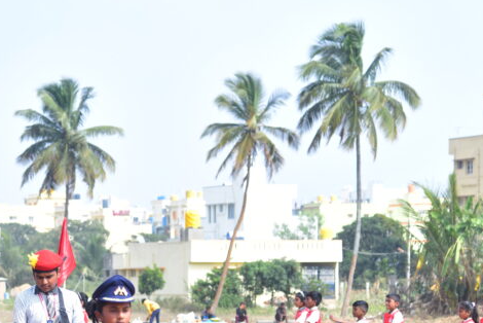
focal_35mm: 135
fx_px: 1812
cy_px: 280
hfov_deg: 15.0
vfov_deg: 10.1
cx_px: 70
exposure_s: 1/2500
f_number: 4
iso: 320
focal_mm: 62
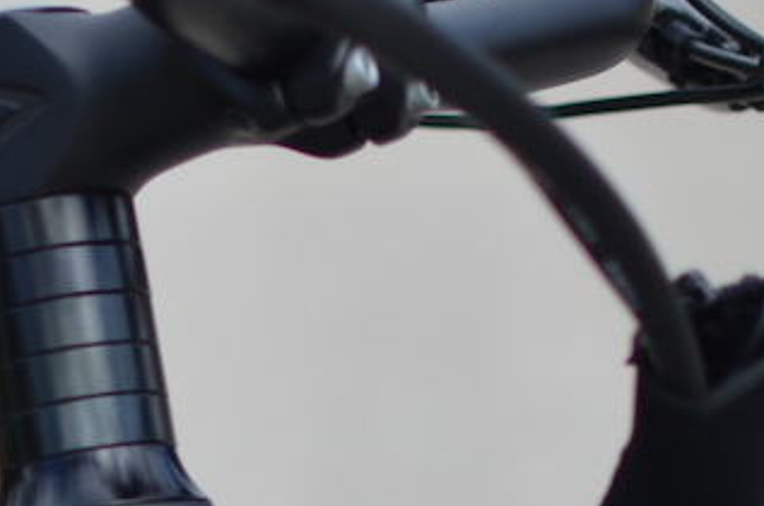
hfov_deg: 8.7
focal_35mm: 232
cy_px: 837
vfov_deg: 5.8
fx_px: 4918
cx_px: -323
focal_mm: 35
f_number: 1.8
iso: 100
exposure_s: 1/2500
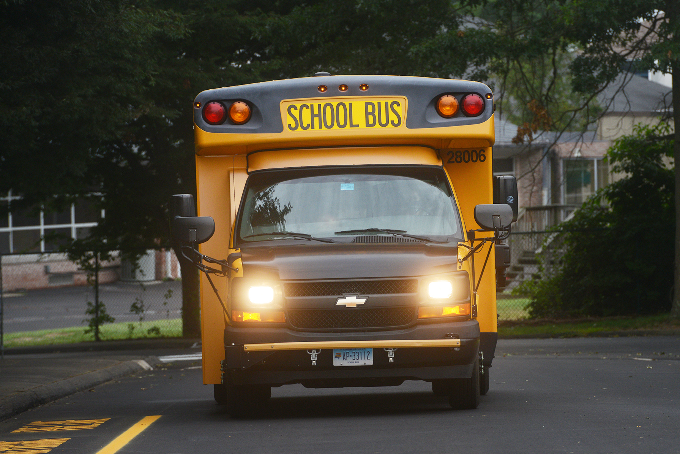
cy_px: 227
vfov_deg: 6.8
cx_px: 341
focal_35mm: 201
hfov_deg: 10.2
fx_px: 3796
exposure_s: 1/500
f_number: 6.3
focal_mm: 200
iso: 400
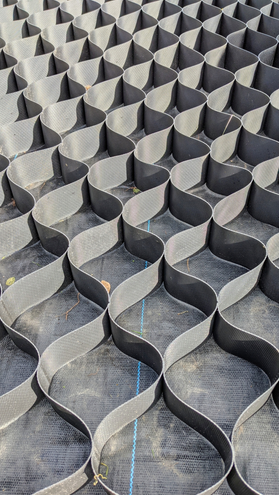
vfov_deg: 64.3
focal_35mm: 30
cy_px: 251
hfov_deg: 38.9
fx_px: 395
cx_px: 152
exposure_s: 1/616
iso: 56
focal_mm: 4.38
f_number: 1.73
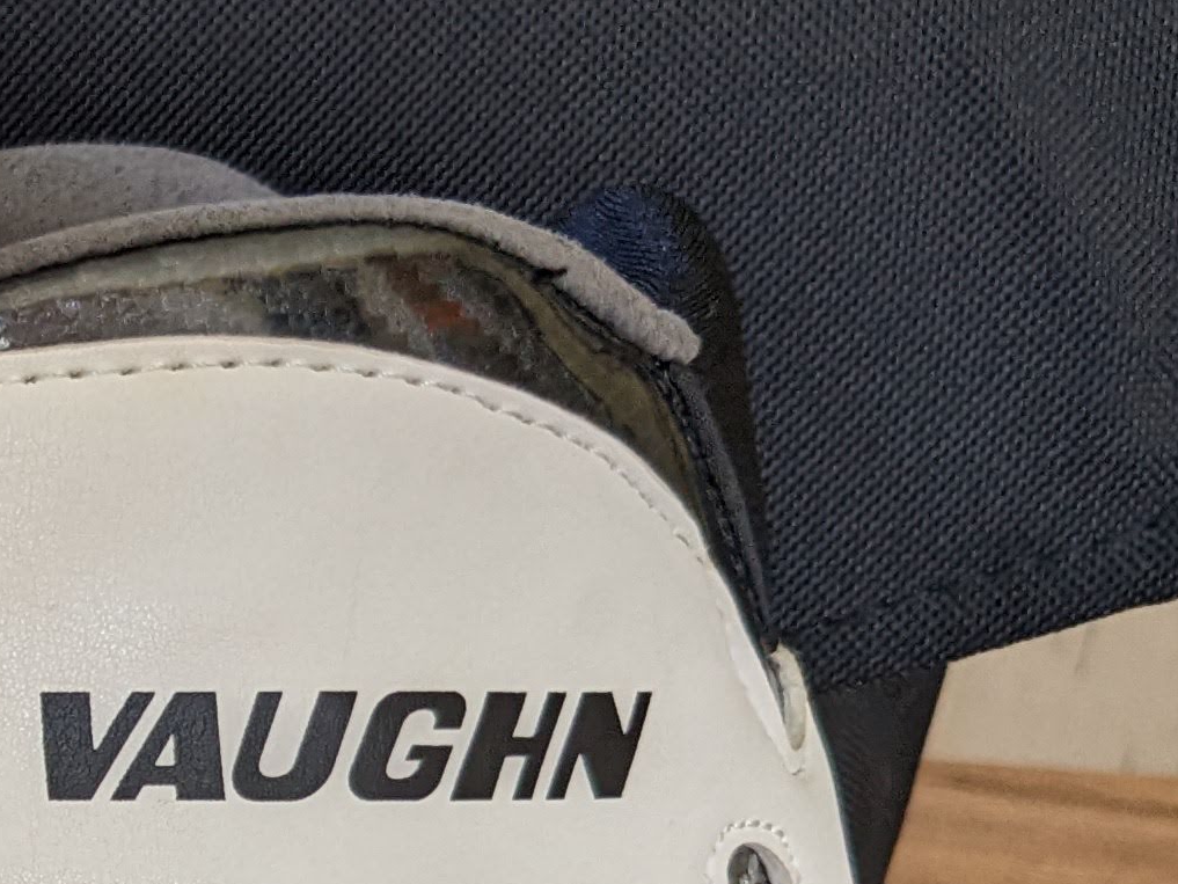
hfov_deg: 16.4
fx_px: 3642
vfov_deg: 13.2
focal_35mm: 107
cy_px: 1281
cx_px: -702
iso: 59
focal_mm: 4.38
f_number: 1.73
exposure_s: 1/30
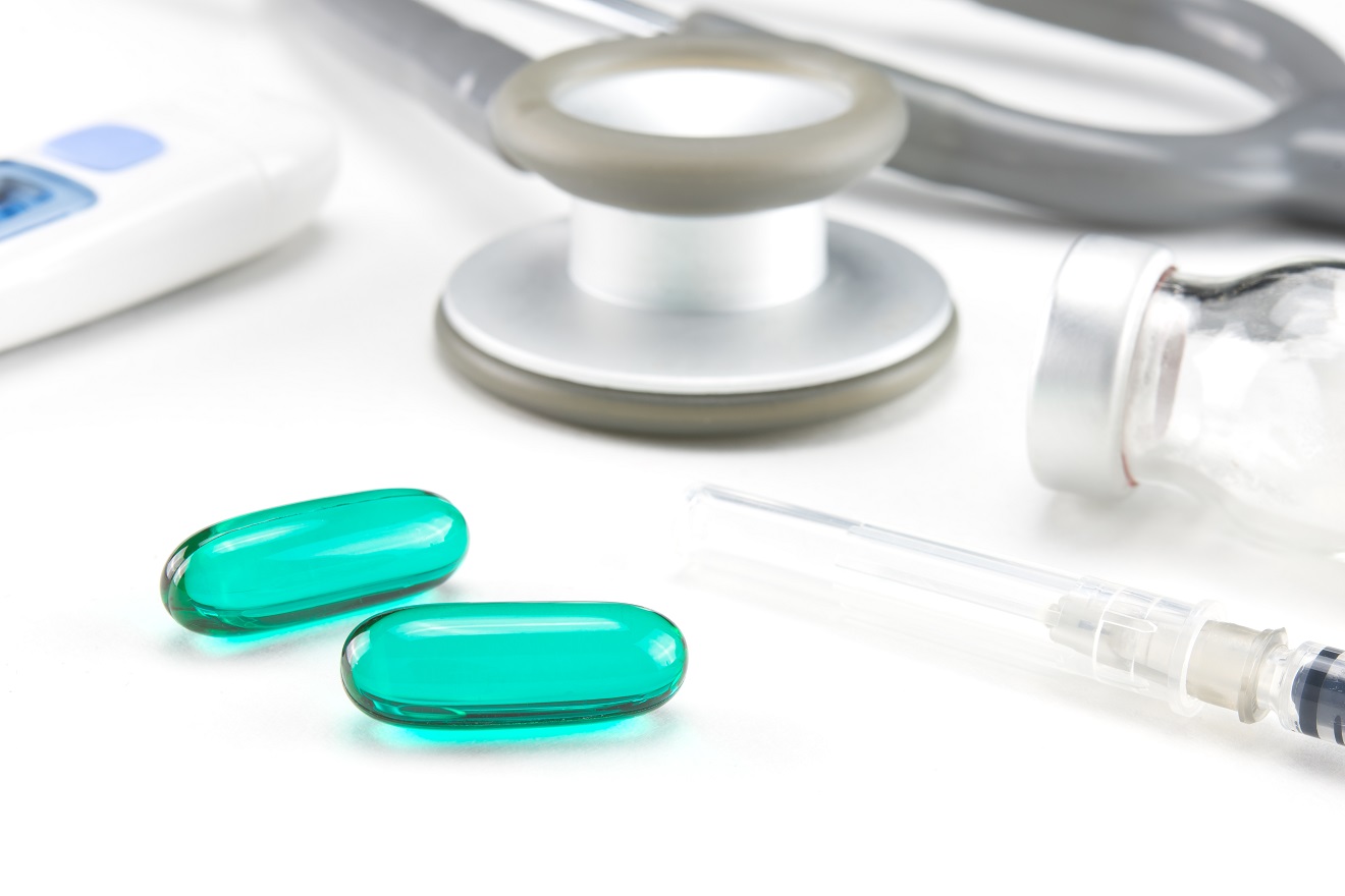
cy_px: 448
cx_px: 672
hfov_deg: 22.6
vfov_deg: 15.2
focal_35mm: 90
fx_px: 3362
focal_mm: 60
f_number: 14
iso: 100
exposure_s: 1/1.25
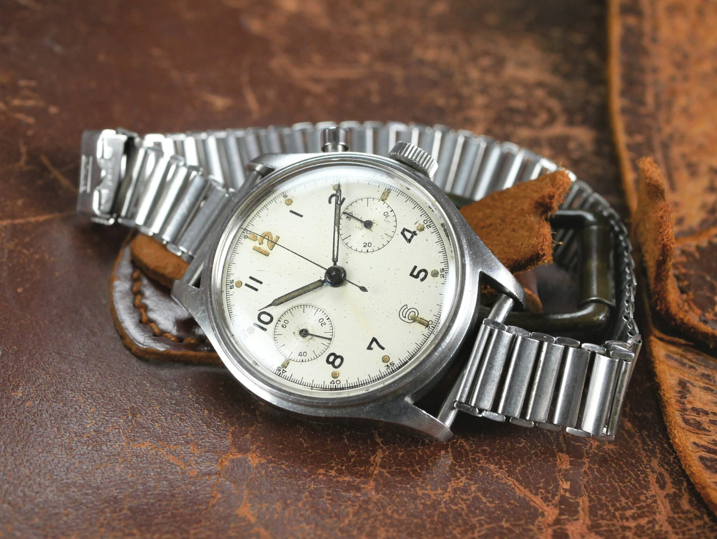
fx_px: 1243
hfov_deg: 32.2
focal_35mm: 60
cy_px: 270
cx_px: 358
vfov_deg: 24.4
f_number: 5.6
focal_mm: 30
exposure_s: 1/160
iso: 1600
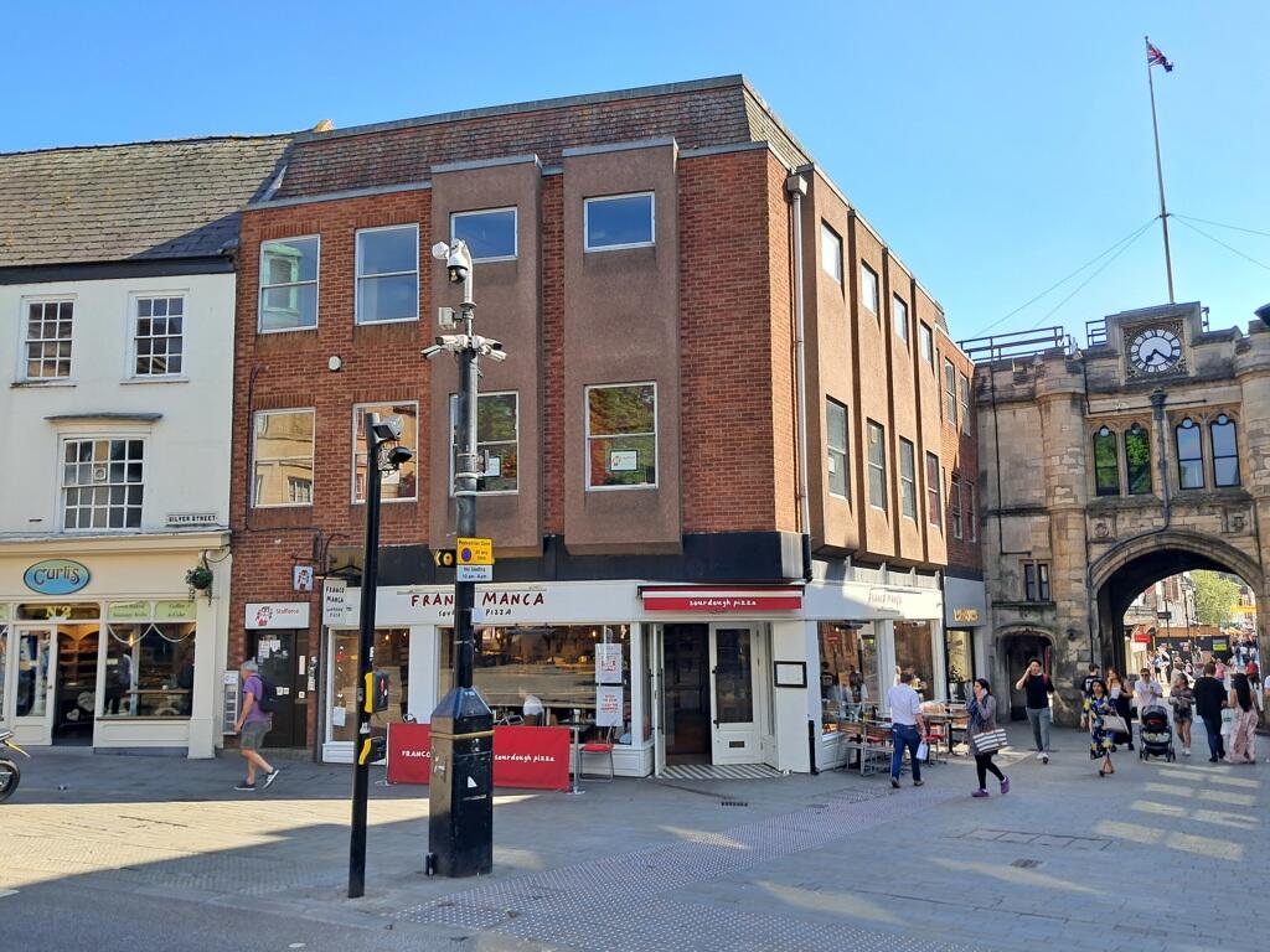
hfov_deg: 65.3
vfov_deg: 51.4
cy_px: 476
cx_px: 635
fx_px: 991
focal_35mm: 27
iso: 50
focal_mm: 4
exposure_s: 1/316
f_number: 1.8
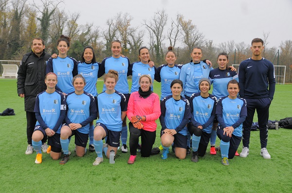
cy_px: 96
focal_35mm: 39
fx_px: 316
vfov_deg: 34.1
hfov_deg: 49.6
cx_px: 146
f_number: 5.6
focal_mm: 26
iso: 320
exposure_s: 1/125
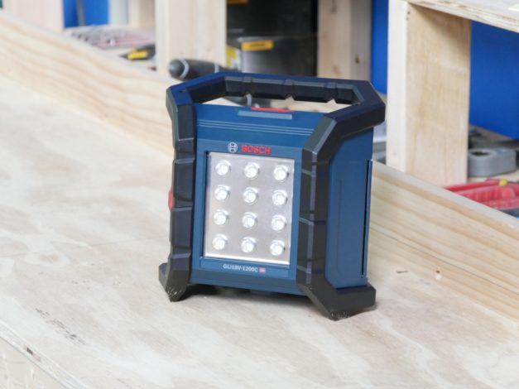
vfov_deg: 11.4
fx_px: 1949
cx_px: 260
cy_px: 194
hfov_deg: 15.2
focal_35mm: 130
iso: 3200
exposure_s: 1/60
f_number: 5.3
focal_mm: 65
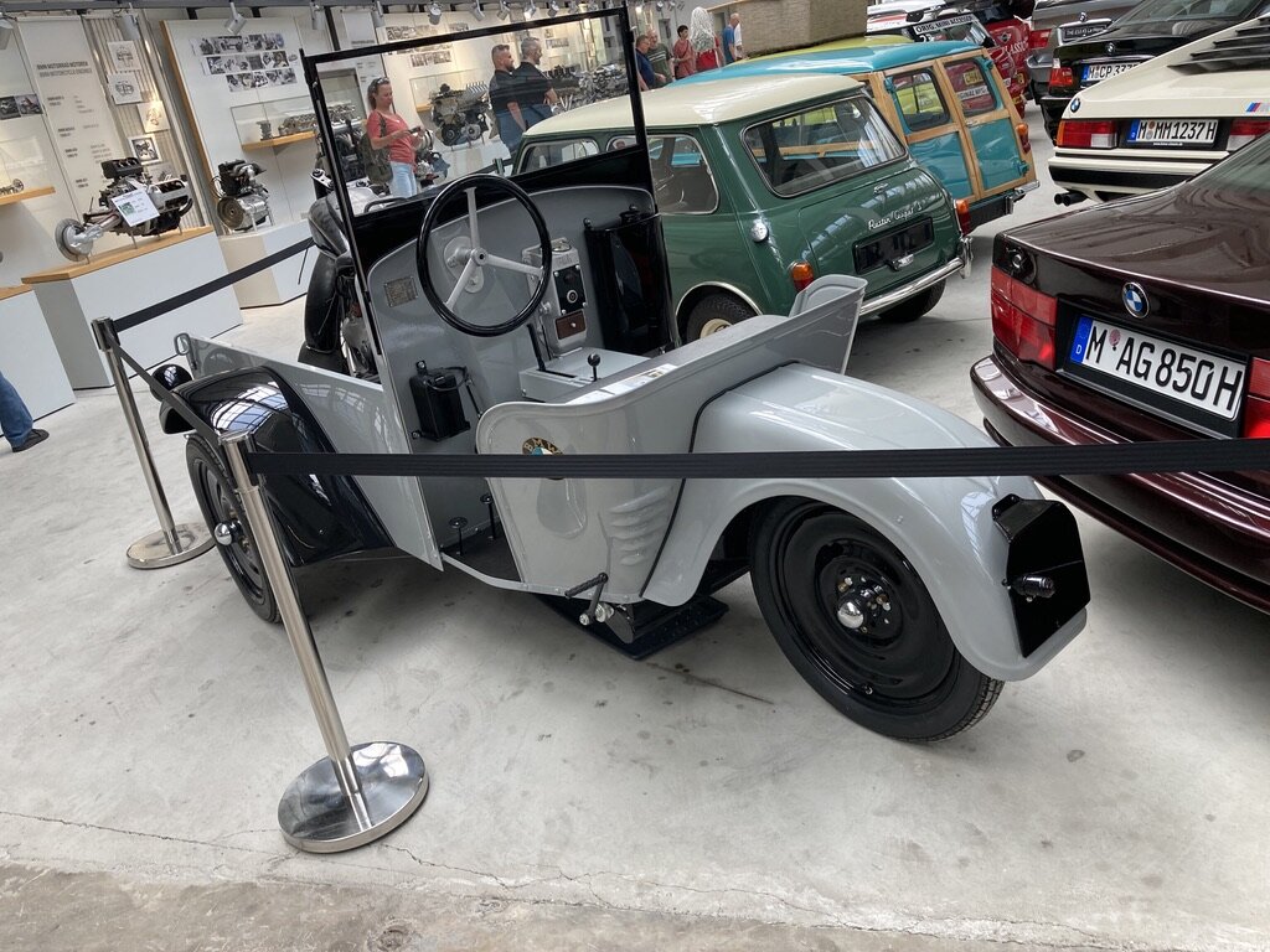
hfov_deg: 63.4
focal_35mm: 28
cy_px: 476
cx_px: 635
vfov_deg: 49.7
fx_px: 1027
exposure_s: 1/100
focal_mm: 3.99
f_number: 1.8
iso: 50
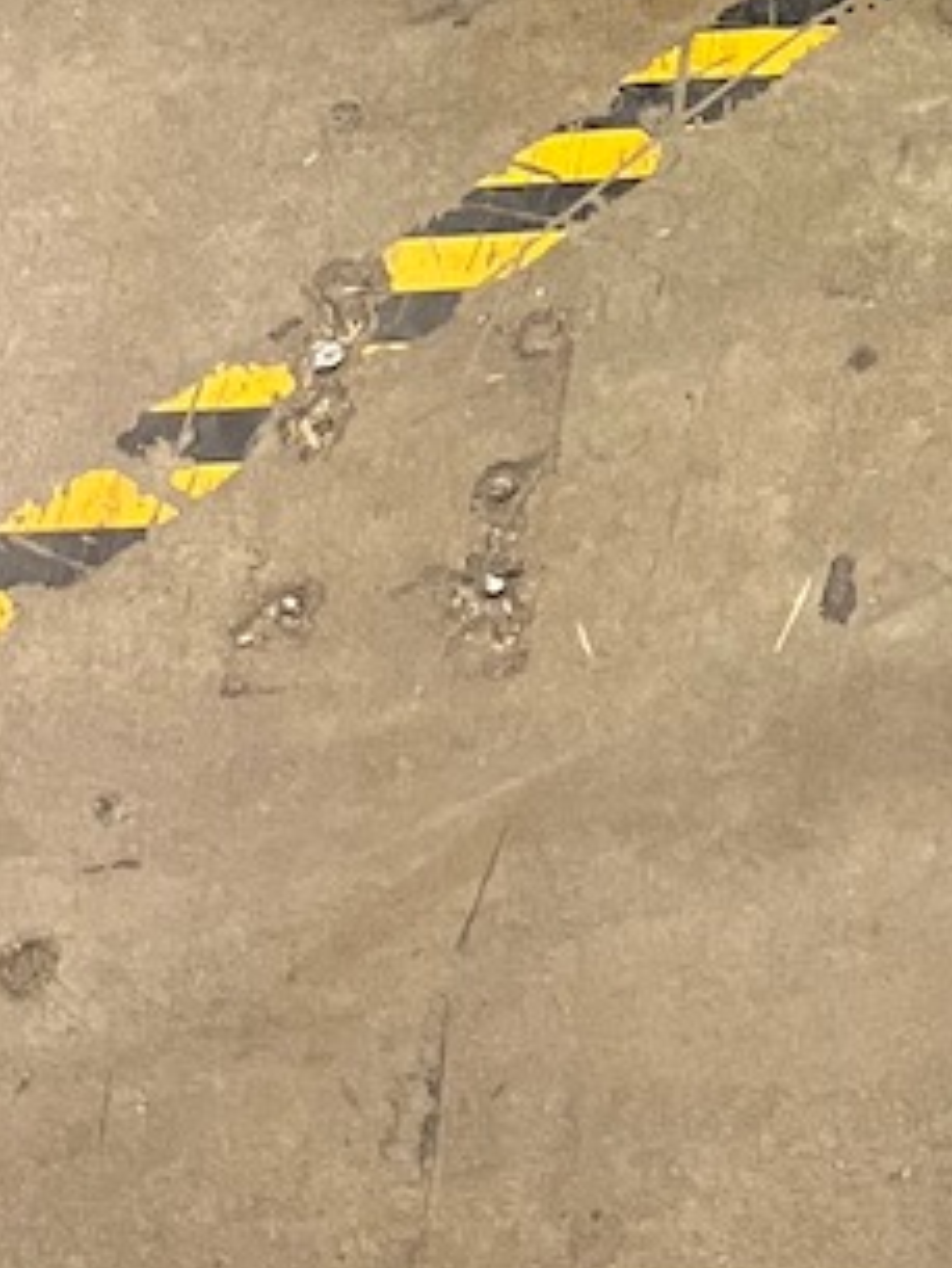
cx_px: 1555
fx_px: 3994
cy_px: -1339
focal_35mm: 109
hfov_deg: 12.7
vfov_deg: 14.6
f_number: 1.6
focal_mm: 5.1
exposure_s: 1/60
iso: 200
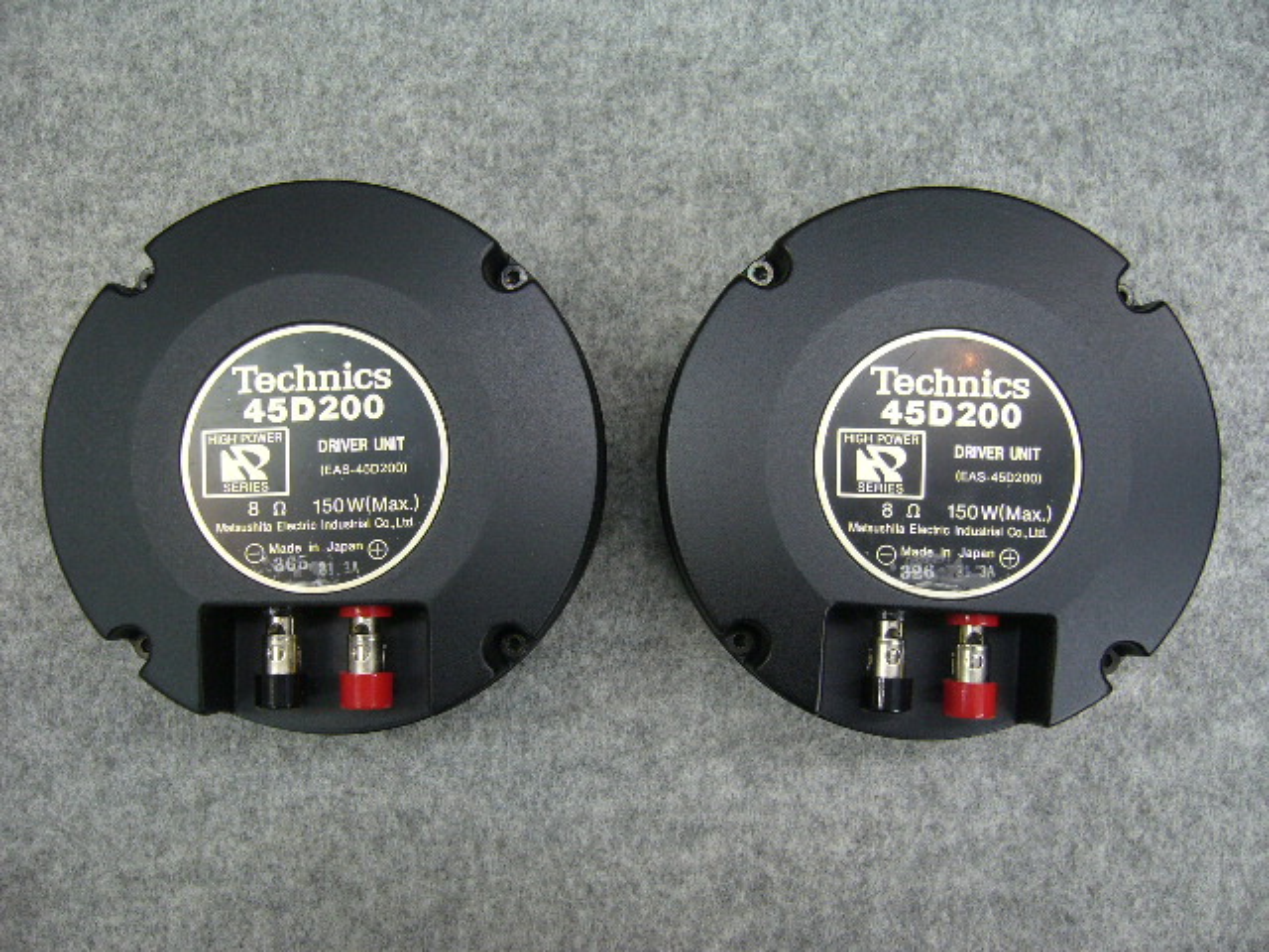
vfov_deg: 40.7
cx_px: 634
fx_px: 1283
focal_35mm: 35
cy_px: 476
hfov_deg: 52.6
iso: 100
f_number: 2.8
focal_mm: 5.8
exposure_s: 1/20
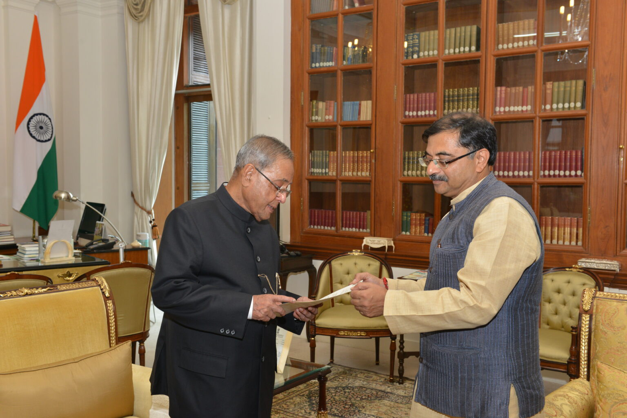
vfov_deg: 35.1
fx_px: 662
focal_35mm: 38
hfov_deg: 50.7
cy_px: 209
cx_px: 314
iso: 1000
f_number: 6.3
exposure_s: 1/160
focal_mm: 38
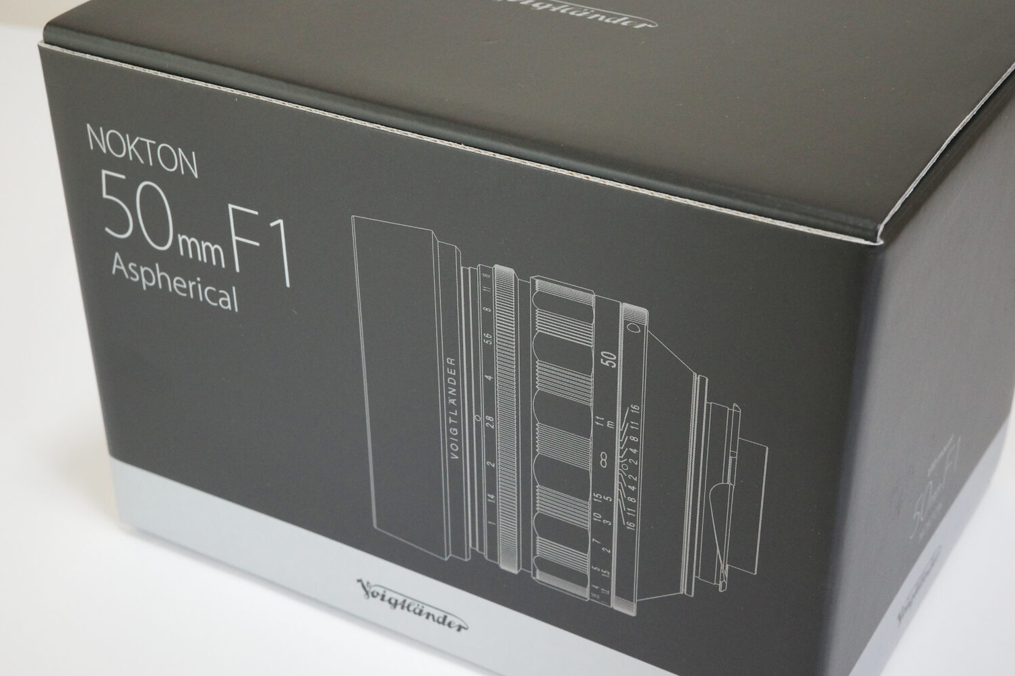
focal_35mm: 51
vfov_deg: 26.5
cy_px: 339
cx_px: 508
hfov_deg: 38.9
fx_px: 1438
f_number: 8
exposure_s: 1/50
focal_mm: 26
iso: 1250
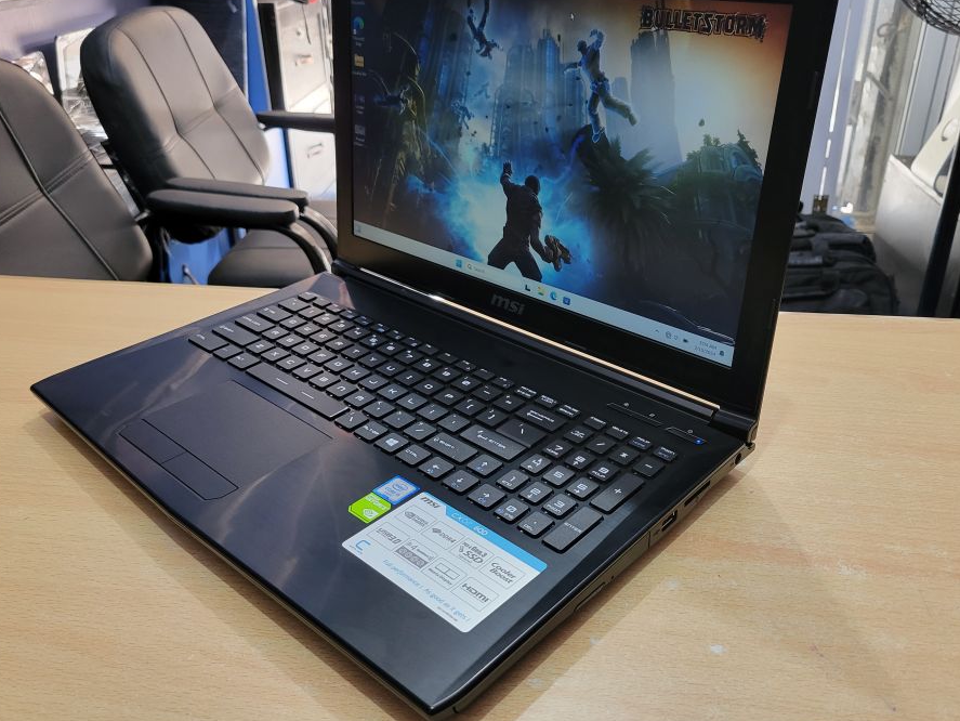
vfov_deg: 46.8
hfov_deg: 59.9
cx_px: 521
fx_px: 832
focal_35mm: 30
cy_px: 332
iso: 250
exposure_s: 1/40
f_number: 1.8
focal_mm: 5.4
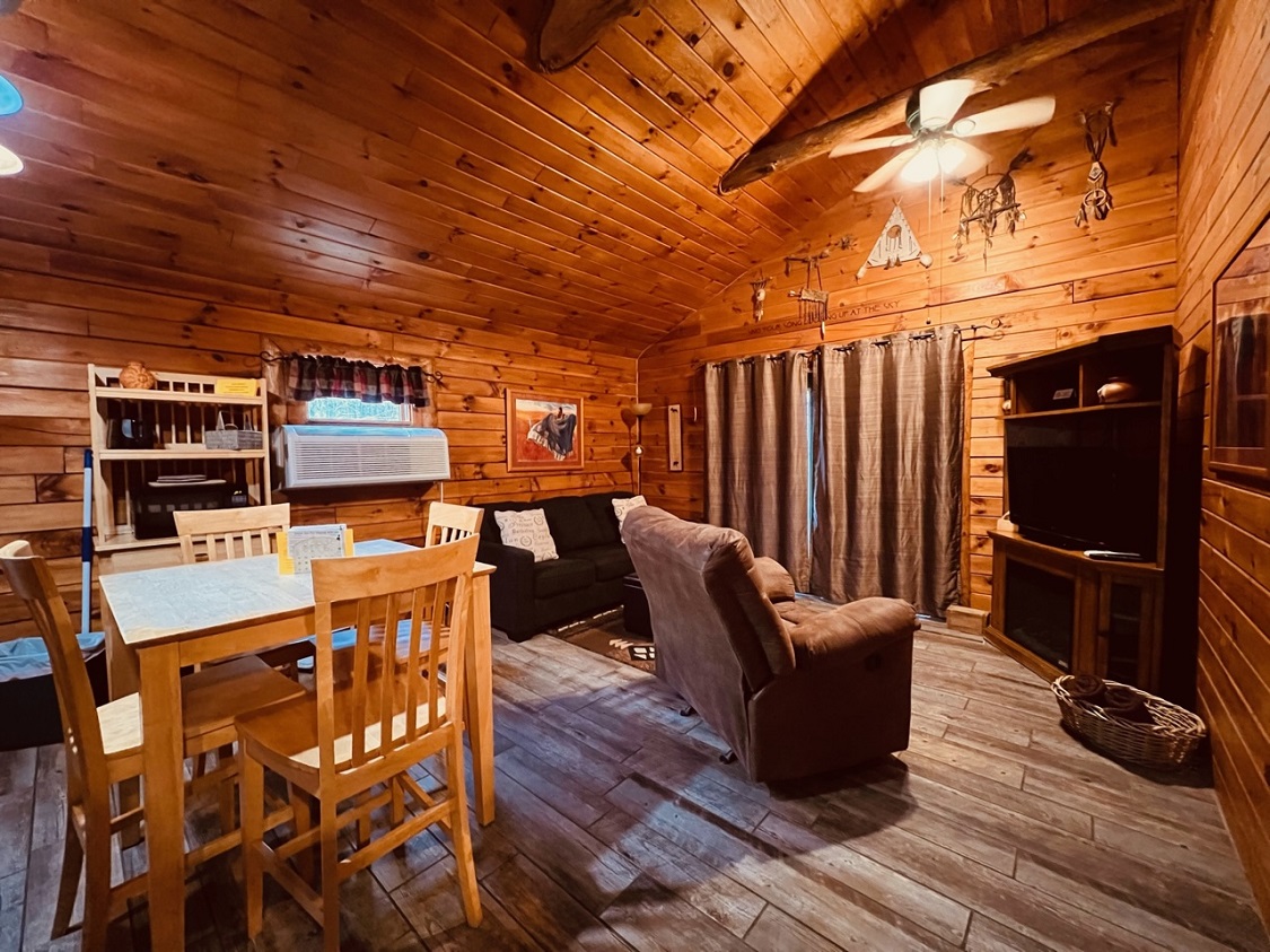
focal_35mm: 13
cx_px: 635
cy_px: 476
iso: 1250
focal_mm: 1.57
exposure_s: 1/30
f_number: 1.8
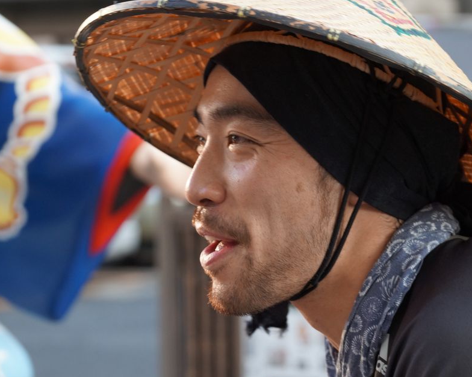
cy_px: 199
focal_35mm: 153
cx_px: 264
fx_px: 2131
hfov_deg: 12.6
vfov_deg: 10.1
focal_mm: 85
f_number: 5.6
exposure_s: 1/160
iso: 640
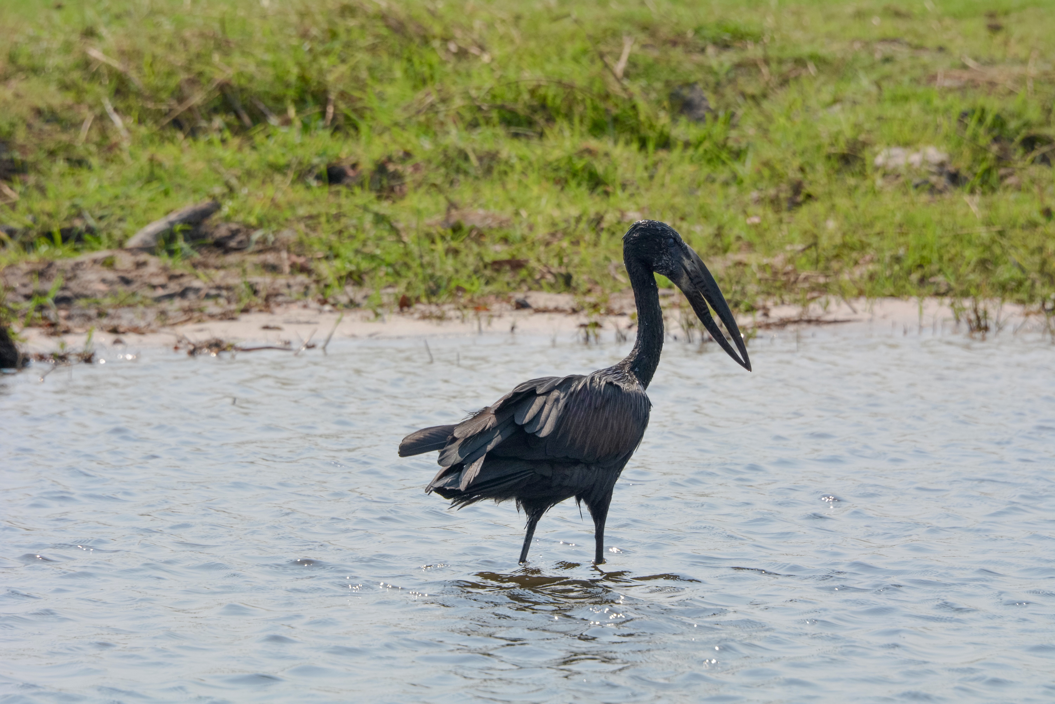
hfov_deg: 4.6
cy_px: 352
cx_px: 528
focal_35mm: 450
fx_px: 13186
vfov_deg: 3.1
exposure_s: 1/1000
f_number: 10
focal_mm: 300
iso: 500
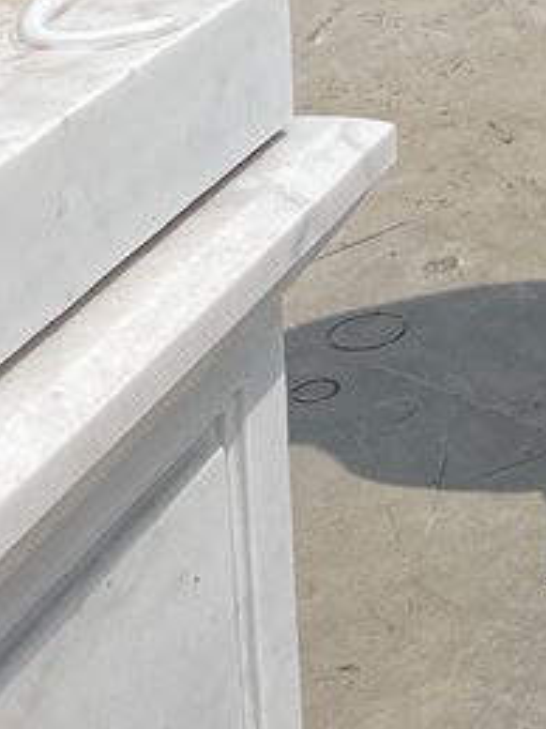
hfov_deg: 12.2
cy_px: -559
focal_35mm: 107
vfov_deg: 15.8
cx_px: 1100
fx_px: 2252
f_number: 1.6
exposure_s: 1/7407
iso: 32
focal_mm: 5.1
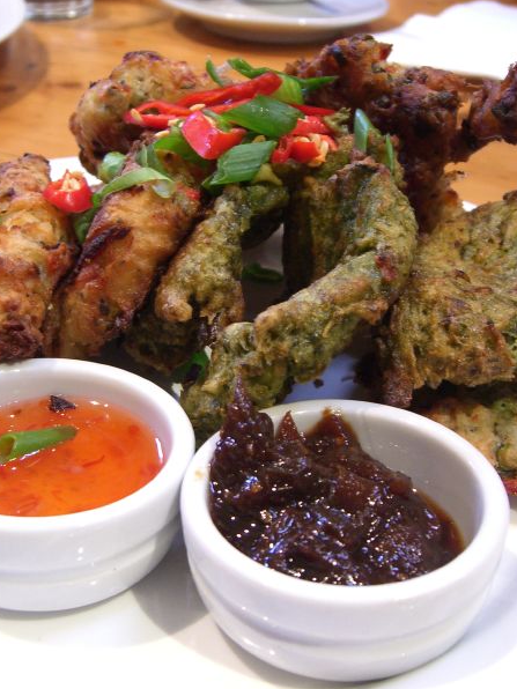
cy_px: 343
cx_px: 205
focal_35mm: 51
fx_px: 1016
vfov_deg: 37.5
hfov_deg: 28.5
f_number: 2.8
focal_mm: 7.9
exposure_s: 1/10
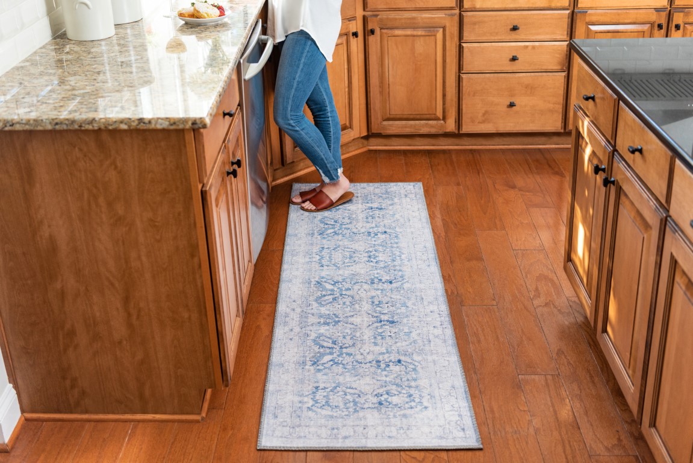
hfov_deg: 48.4
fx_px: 770
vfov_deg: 33.4
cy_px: 232
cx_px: 346
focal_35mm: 40
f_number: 2.8
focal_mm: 40
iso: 320
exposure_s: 1/100
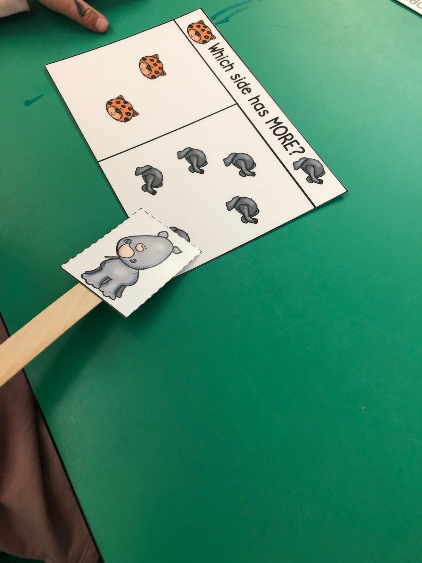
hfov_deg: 49.7
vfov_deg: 63.4
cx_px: 211
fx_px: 455
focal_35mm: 28
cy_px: 282
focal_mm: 3.99
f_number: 1.8
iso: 32
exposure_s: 1/30
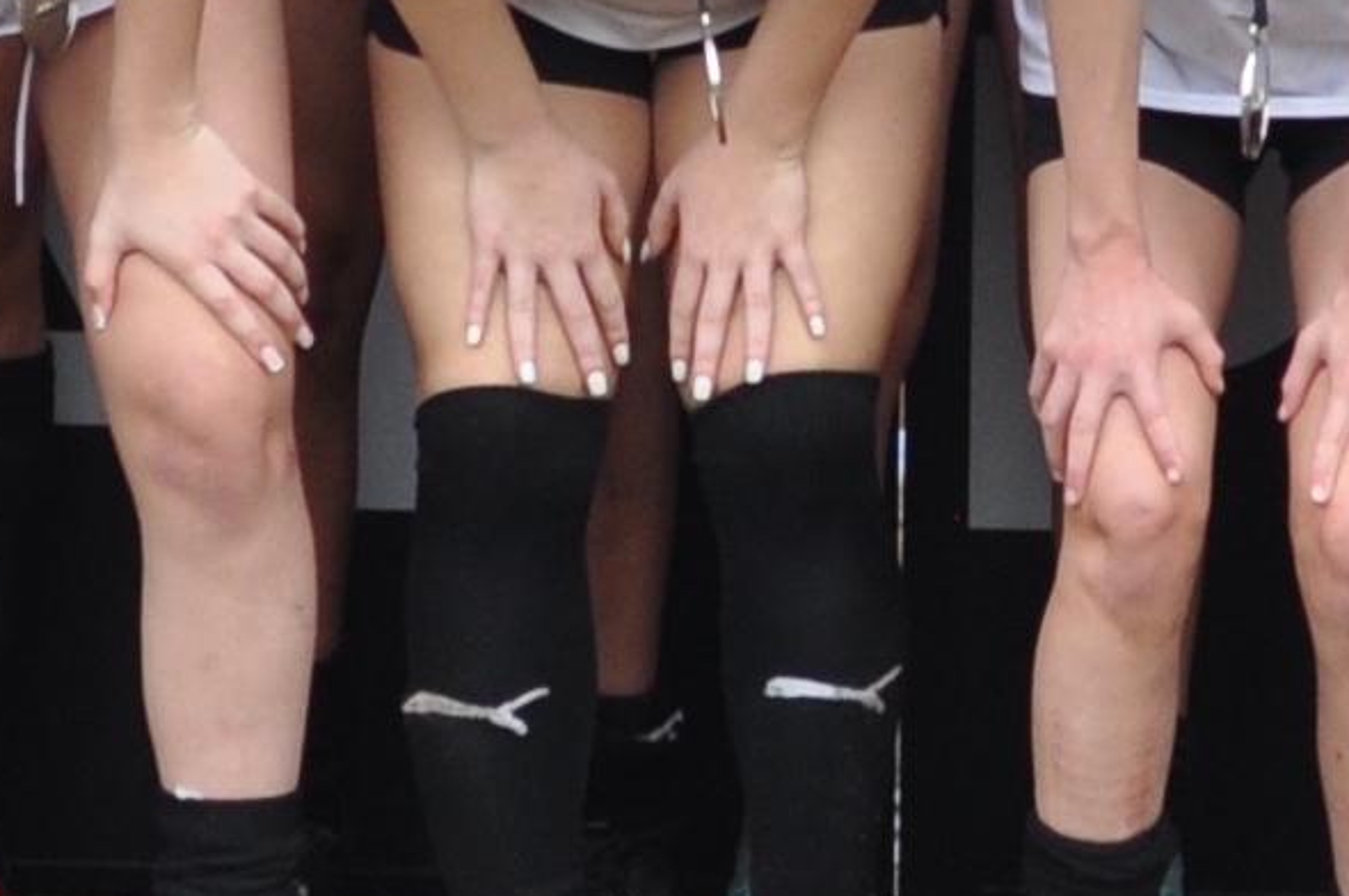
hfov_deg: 6.8
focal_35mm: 305
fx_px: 11416
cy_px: -903
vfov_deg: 4.4
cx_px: 734
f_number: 4.5
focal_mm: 28
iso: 400
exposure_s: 1/1000
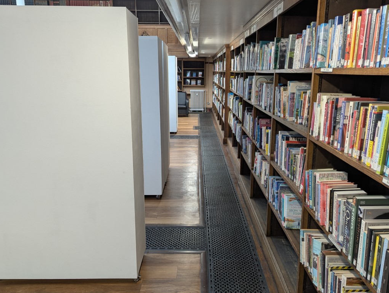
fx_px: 315
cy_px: 146
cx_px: 200
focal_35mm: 28
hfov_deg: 63.4
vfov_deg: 49.9
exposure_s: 1/25
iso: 98
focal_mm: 6.81
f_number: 1.85
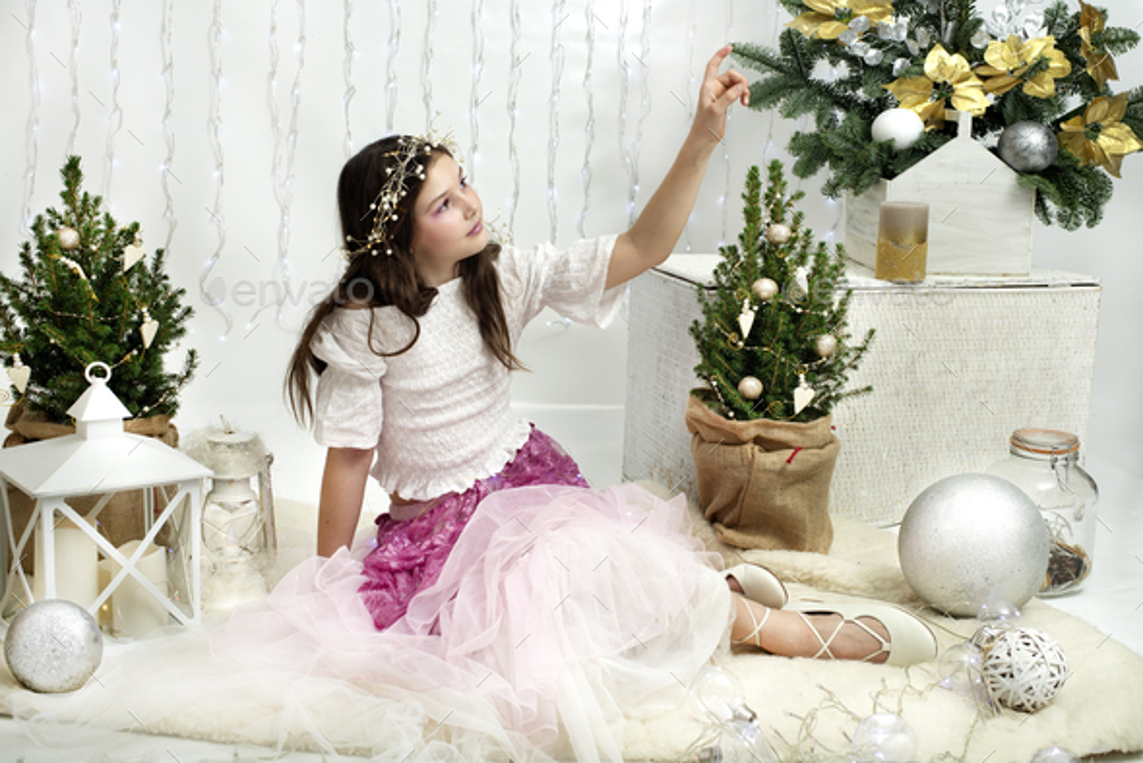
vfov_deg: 27.0
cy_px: 382
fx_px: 1588
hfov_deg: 39.6
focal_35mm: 50
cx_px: 572
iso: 250
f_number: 8
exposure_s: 1/200
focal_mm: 50
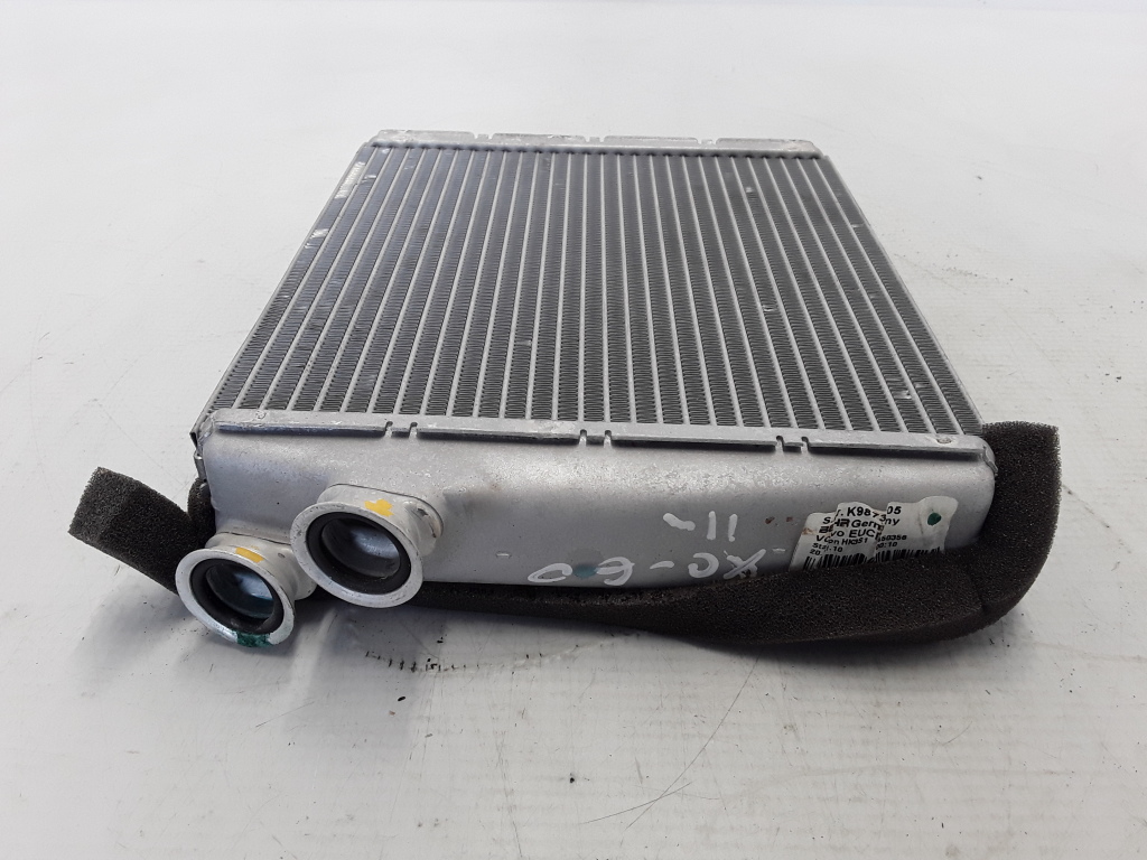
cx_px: 574
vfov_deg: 51.4
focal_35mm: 27
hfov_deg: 65.3
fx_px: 895
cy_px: 430
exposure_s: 1/33
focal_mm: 2.91
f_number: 1.9
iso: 40
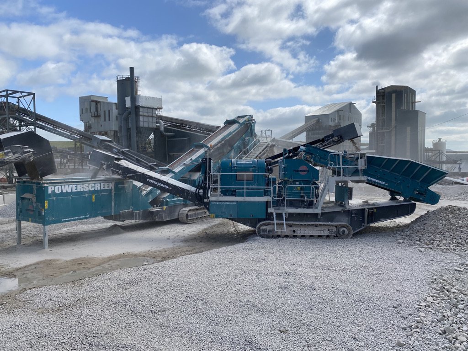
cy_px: 176
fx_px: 352
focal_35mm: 26
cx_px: 234
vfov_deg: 53.1
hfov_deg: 67.3
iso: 32
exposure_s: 1/4808
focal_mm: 4.25
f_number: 1.8
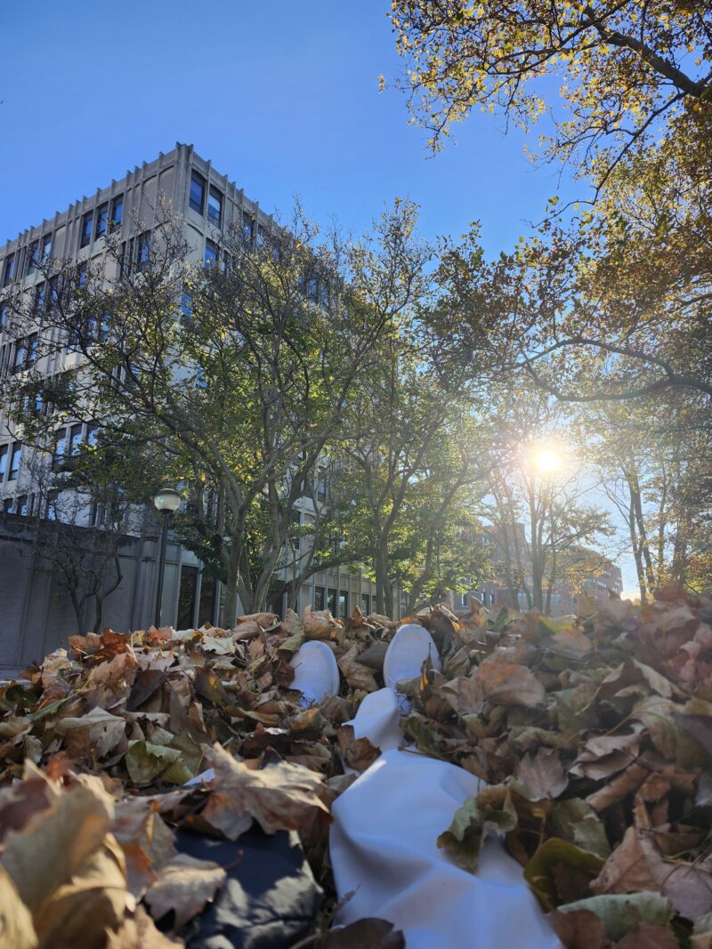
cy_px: 474
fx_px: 631
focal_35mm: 23
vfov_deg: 73.9
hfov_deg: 58.9
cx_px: 356
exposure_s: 1/614
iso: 25
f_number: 1.8
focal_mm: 5.54
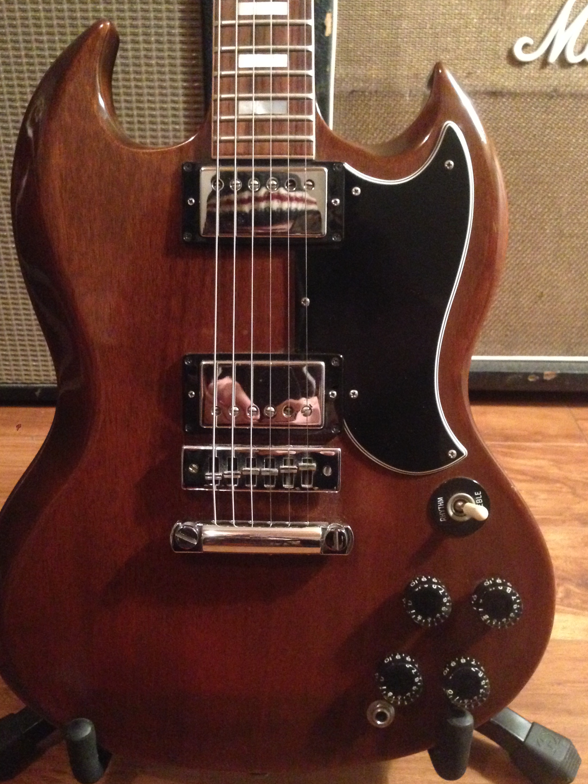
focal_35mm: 37
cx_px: 262
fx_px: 838
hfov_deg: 38.6
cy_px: 399
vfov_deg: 50.1
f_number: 2.4
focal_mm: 4.12
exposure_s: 1/15
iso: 800
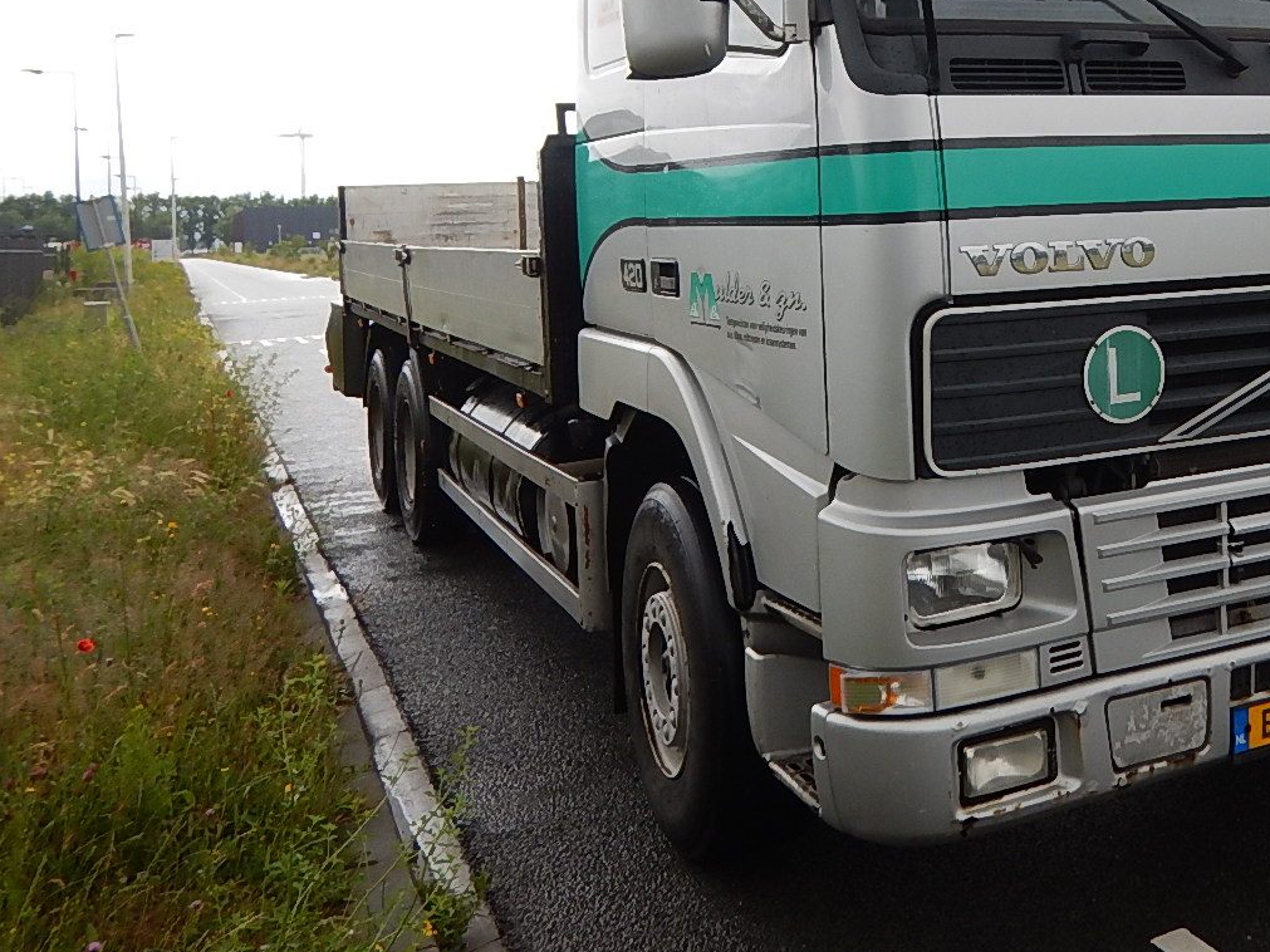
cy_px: 216
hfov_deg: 46.8
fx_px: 1394
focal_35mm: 38
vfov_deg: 36.6
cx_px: 984
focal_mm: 4.3
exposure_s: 1/800
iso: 125
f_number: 2.8
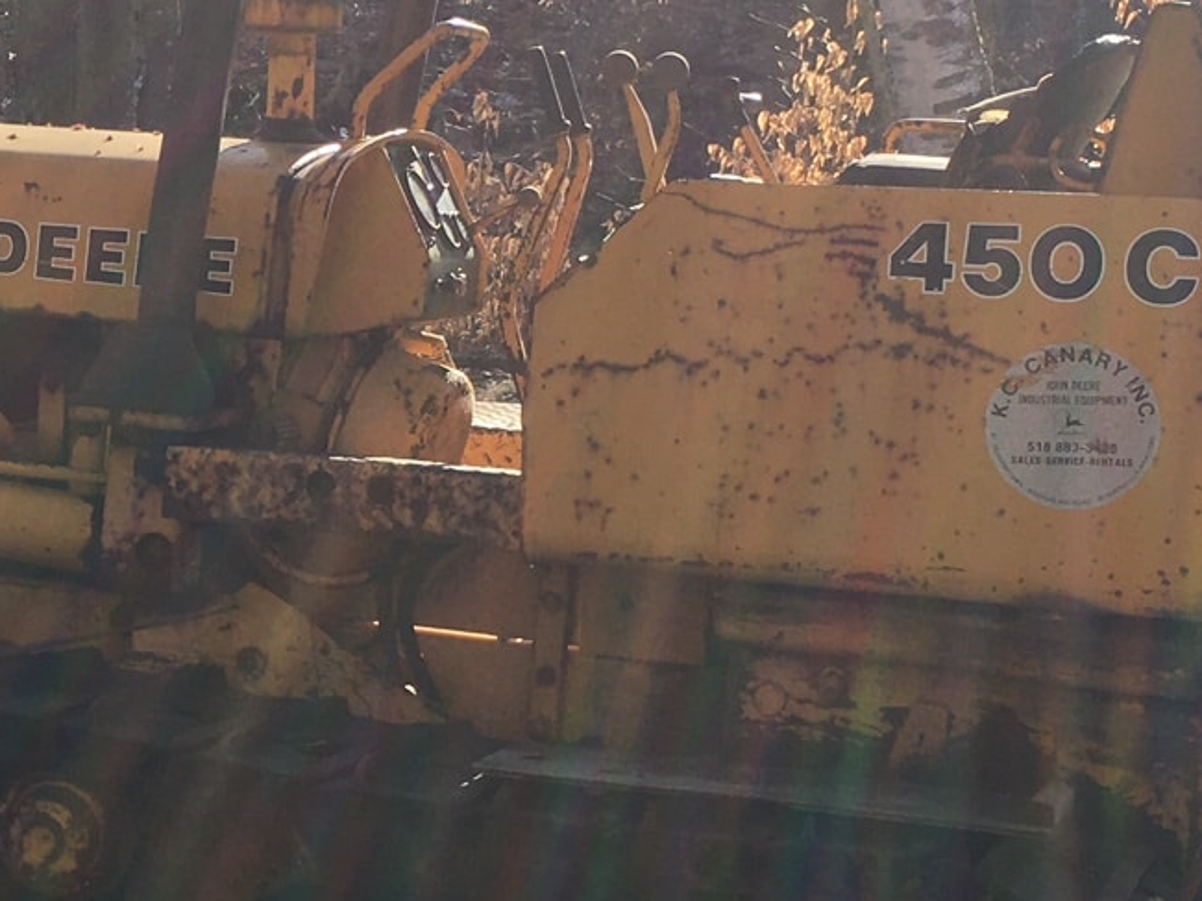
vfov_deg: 16.4
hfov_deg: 21.3
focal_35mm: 90
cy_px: 481
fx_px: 3124
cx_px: 139
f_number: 2.2
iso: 25
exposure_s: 1/663
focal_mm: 4.15
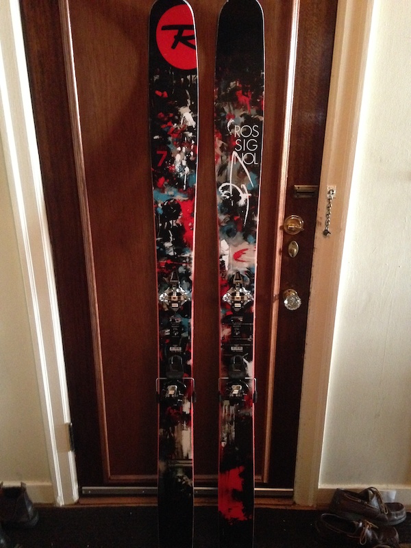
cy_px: 274
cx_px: 206
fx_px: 522
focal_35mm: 33
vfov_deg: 55.4
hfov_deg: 42.9
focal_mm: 4.12
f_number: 2.4
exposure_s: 1/15
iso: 800
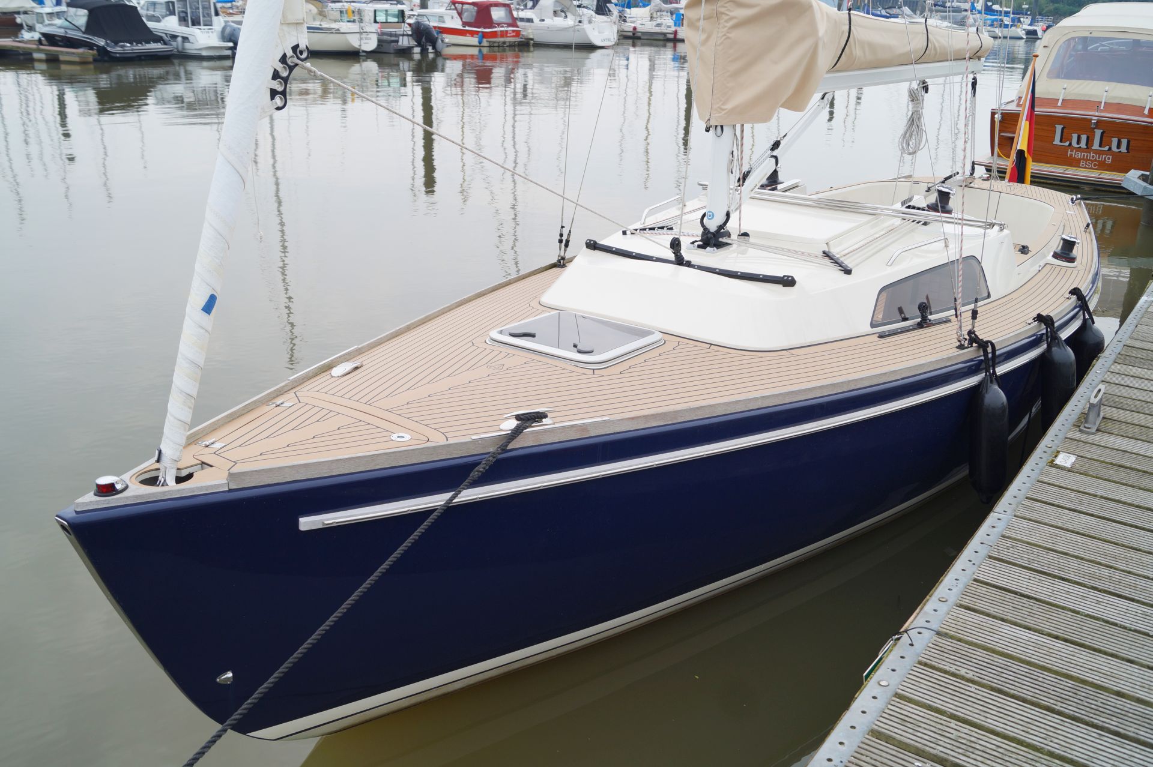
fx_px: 960
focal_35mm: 30
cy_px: 384
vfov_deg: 43.6
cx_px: 576
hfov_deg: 62.0
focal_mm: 20
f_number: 5
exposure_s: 1/250
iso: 100
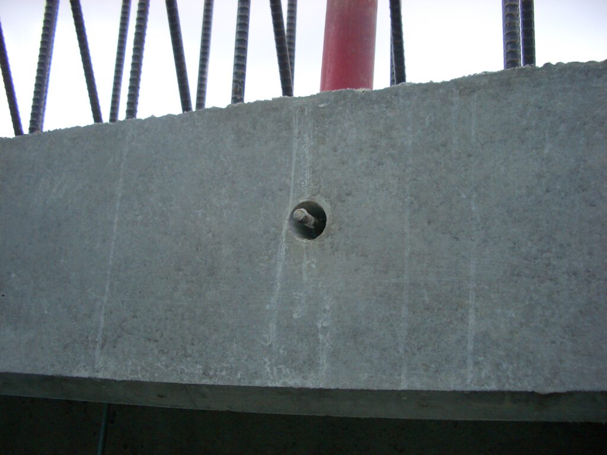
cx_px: 304
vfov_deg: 40.7
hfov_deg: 52.6
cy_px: 228
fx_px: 614
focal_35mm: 35
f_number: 2.6
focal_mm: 5.8
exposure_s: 1/125
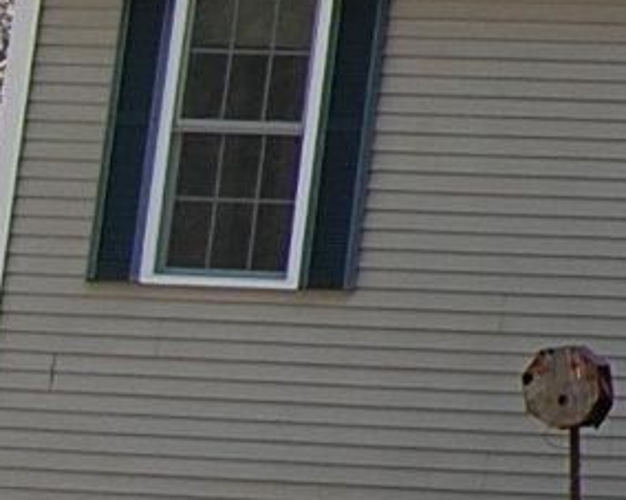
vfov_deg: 6.8
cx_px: 2092
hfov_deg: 7.3
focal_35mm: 223
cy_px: -339
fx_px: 4130
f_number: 8
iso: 200
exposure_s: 1/250
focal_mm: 20
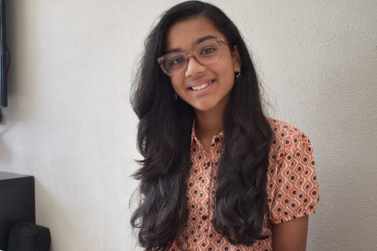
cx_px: 158
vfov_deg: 23.0
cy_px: 156
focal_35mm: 59
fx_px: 616
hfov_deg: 34.0
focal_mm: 25
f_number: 4
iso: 640
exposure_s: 1/60
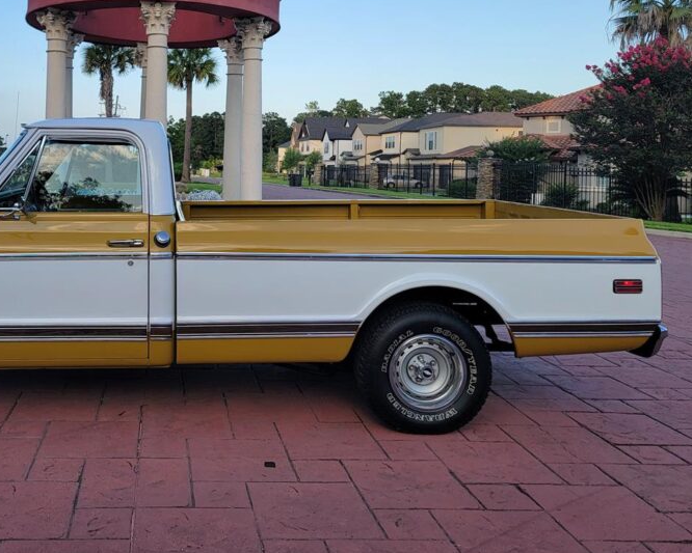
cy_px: 165
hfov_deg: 48.3
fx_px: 737
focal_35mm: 36
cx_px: 170
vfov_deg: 40.4
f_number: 1.8
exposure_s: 1/276
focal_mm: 6.7
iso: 16
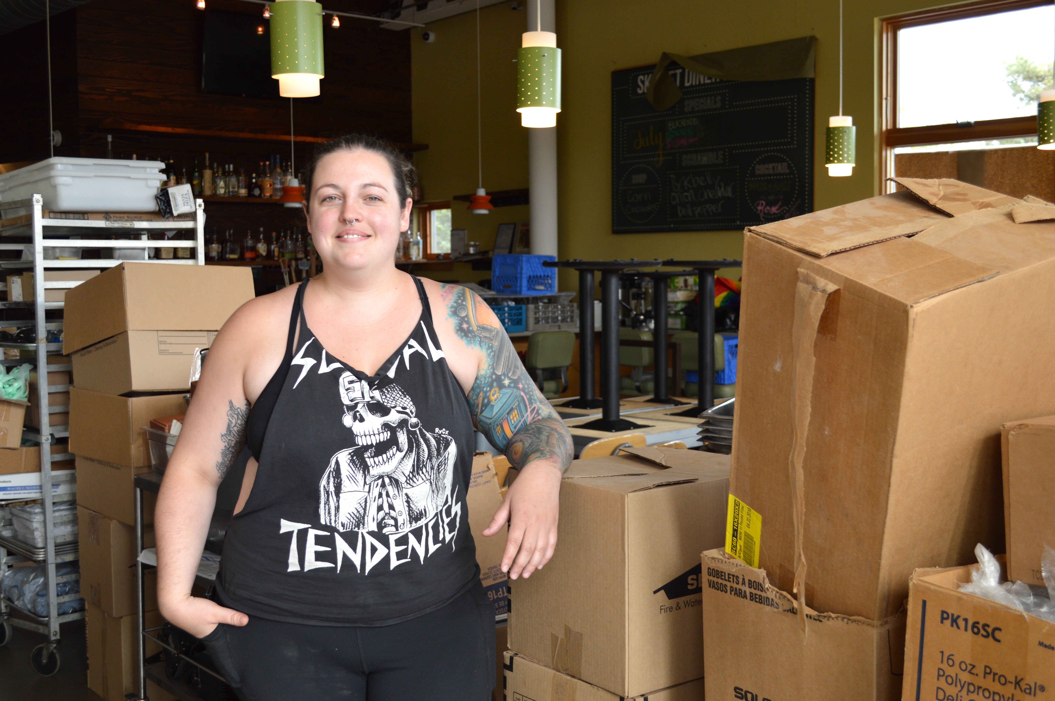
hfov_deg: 49.6
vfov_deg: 34.1
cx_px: 528
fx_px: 1142
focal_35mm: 39
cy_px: 350
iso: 400
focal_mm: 26
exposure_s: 1/80
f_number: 4.2
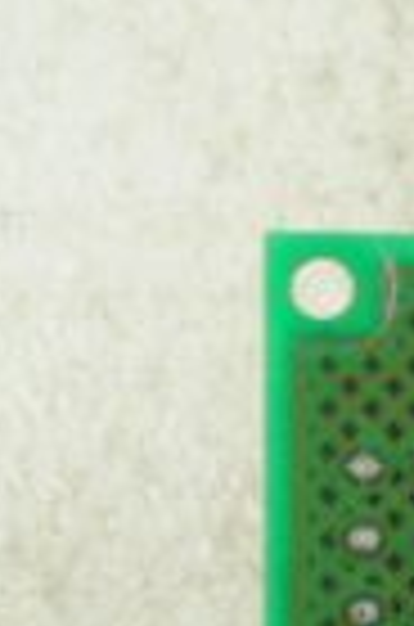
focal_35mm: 519
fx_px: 8997
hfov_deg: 2.6
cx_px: 1026
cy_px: 786
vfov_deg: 4.0
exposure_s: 1/100
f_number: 9
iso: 1600
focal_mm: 120
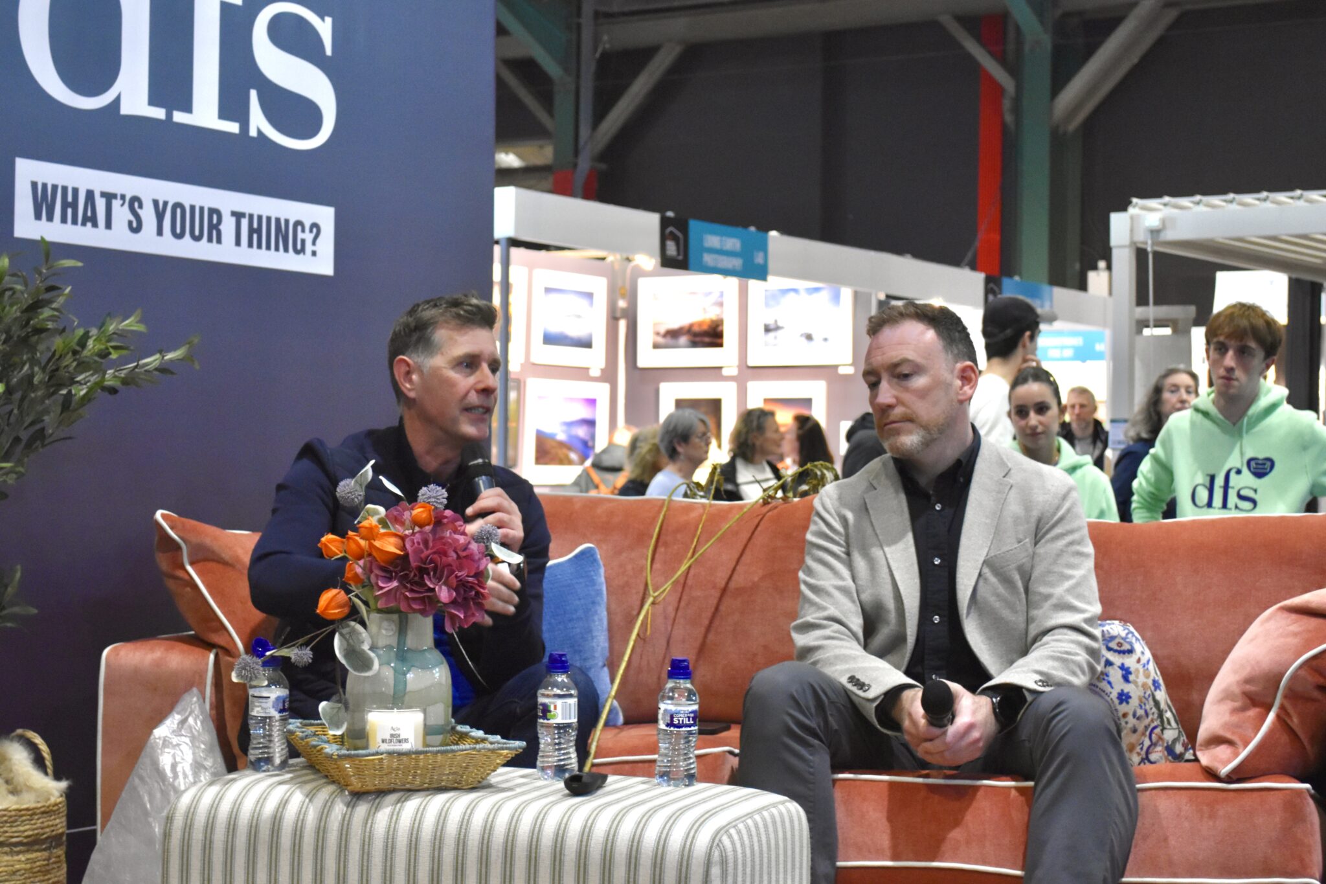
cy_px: 442
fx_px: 2210
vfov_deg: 22.6
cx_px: 663
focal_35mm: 60
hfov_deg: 33.4
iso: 2200
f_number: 5.3
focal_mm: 40
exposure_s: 1/60
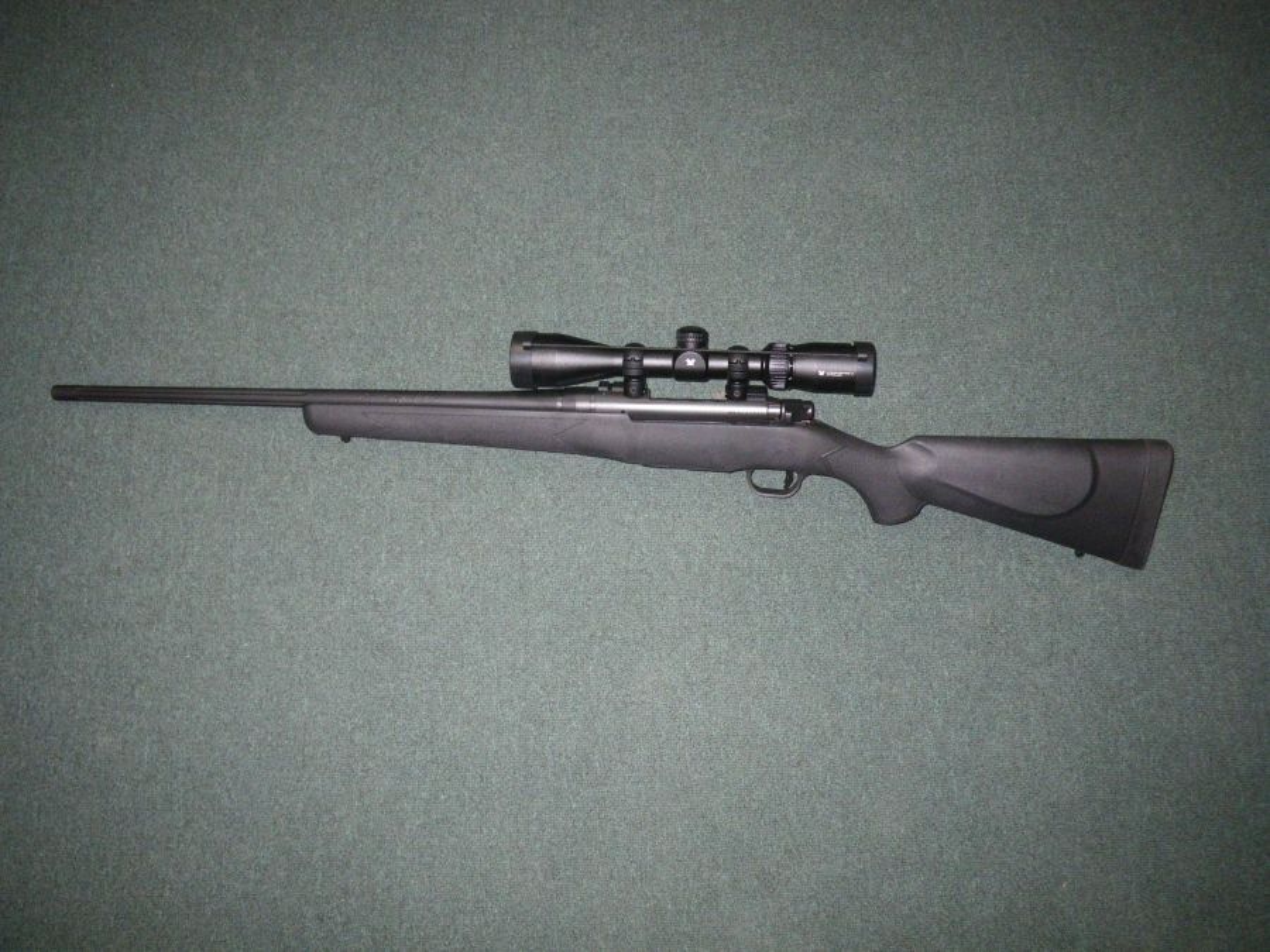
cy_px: 476
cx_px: 635
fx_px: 1027
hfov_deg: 63.4
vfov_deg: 49.7
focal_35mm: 28
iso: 400
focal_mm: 5
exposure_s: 1/50
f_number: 3.5
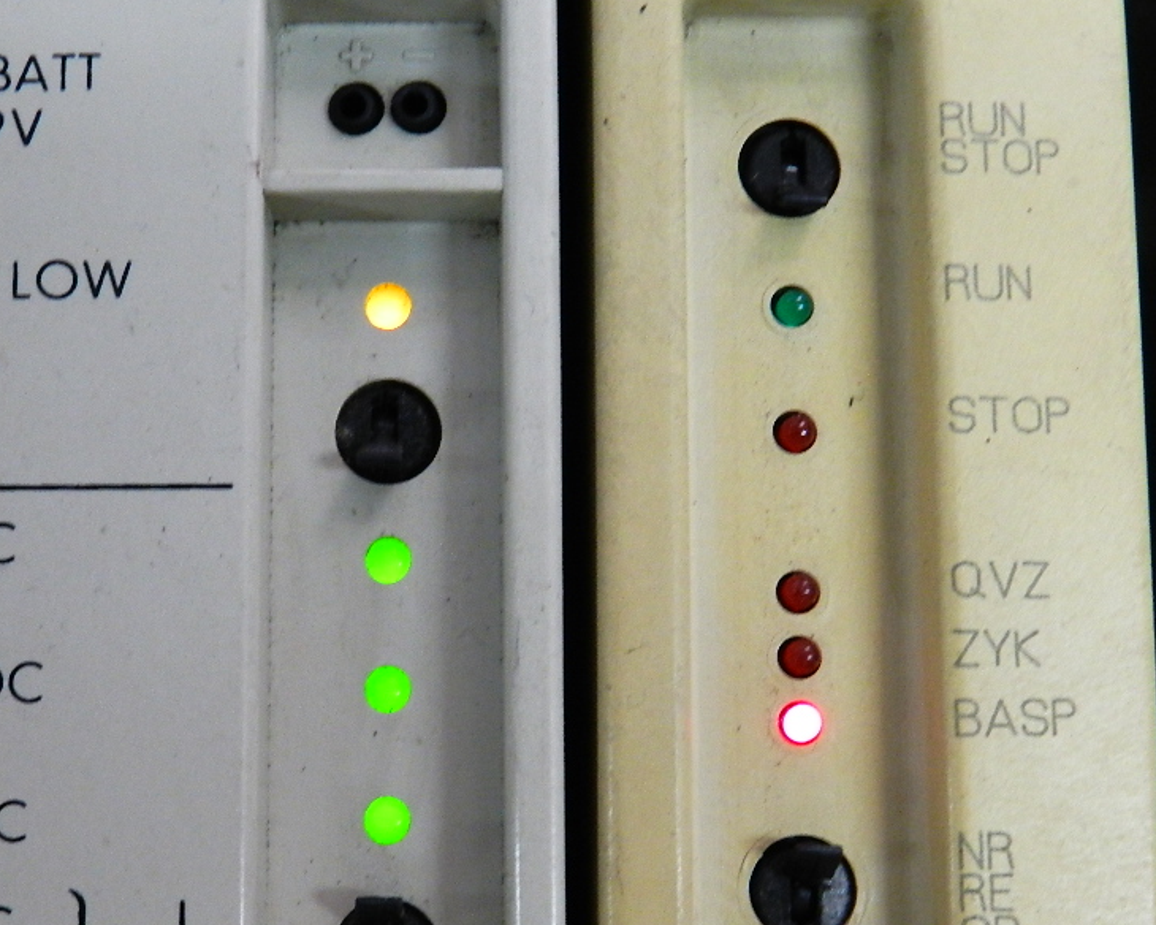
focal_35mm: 52
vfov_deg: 29.0
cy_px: 591
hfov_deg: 35.8
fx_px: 1779
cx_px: 450
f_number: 5
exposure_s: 1/25
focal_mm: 6.7
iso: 400
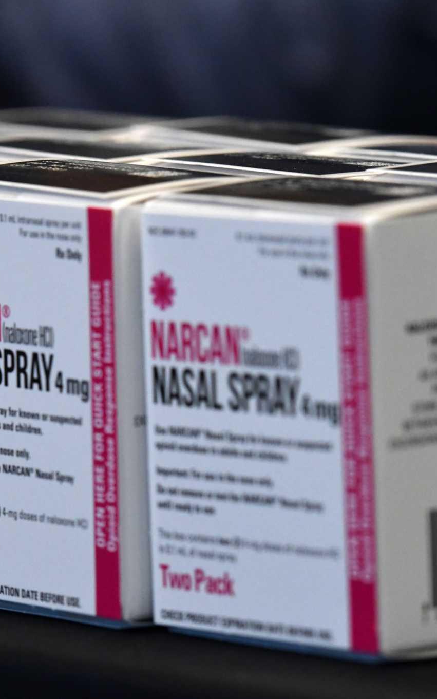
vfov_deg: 6.1
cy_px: 350
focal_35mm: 345
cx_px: -16
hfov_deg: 3.8
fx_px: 6572
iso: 3200
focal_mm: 150
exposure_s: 1/400
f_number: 4.5
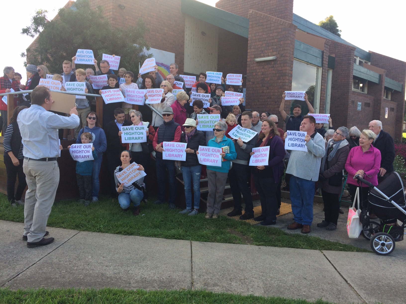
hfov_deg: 61.7
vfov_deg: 48.2
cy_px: 152
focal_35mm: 29
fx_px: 340
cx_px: 203
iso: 32
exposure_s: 1/477
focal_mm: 4.15
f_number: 2.2
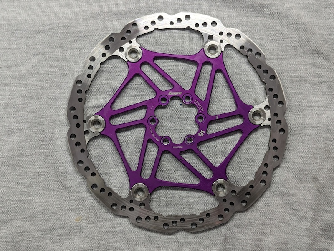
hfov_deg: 39.6
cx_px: 167
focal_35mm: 48
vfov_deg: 30.3
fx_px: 464
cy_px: 126
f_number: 1.85
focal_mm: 6.81
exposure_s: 1/23.8
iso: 43
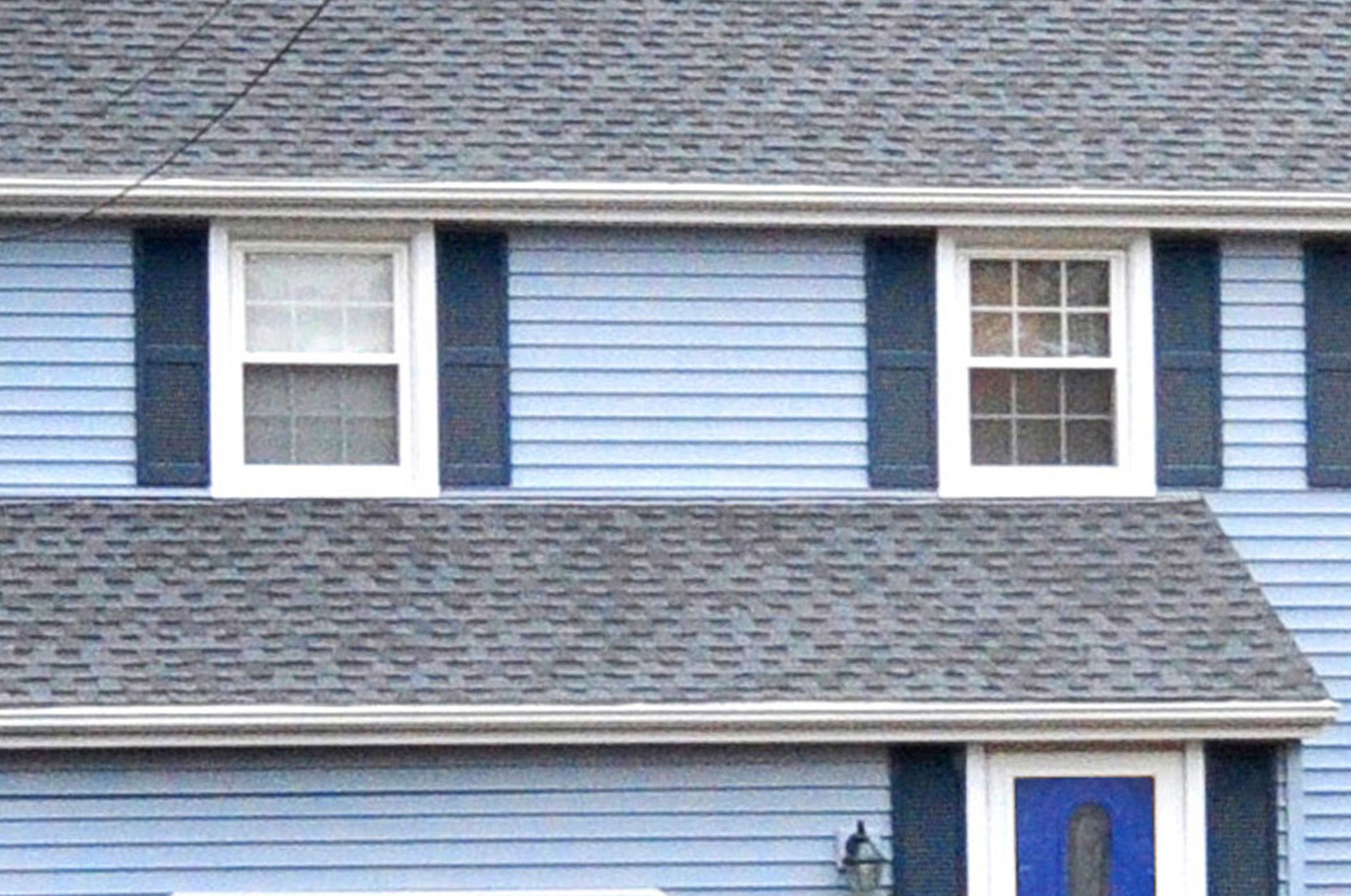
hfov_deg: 24.2
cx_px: 830
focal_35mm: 84
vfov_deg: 16.1
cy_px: 697
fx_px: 3148
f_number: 8
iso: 800
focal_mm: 20
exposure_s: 1/320
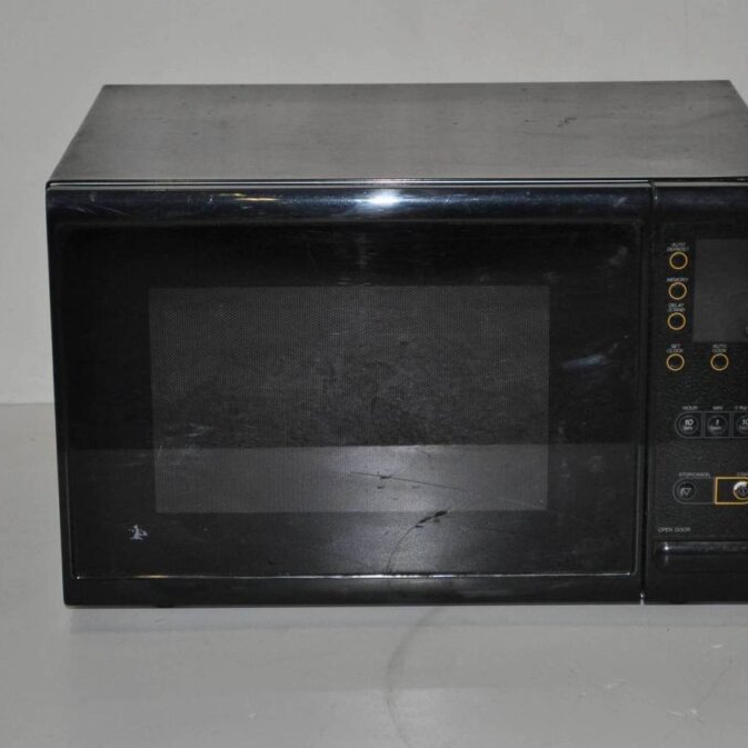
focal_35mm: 107
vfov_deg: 16.3
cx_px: 417
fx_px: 2607
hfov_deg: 16.3
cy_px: 371
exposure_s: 1/60
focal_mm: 55
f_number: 5.6
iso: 800
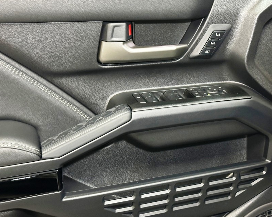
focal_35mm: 60
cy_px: 96
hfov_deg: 31.4
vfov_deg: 25.4
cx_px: 161
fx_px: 483
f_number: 1.78
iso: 640
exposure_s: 1/24
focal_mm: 6.86
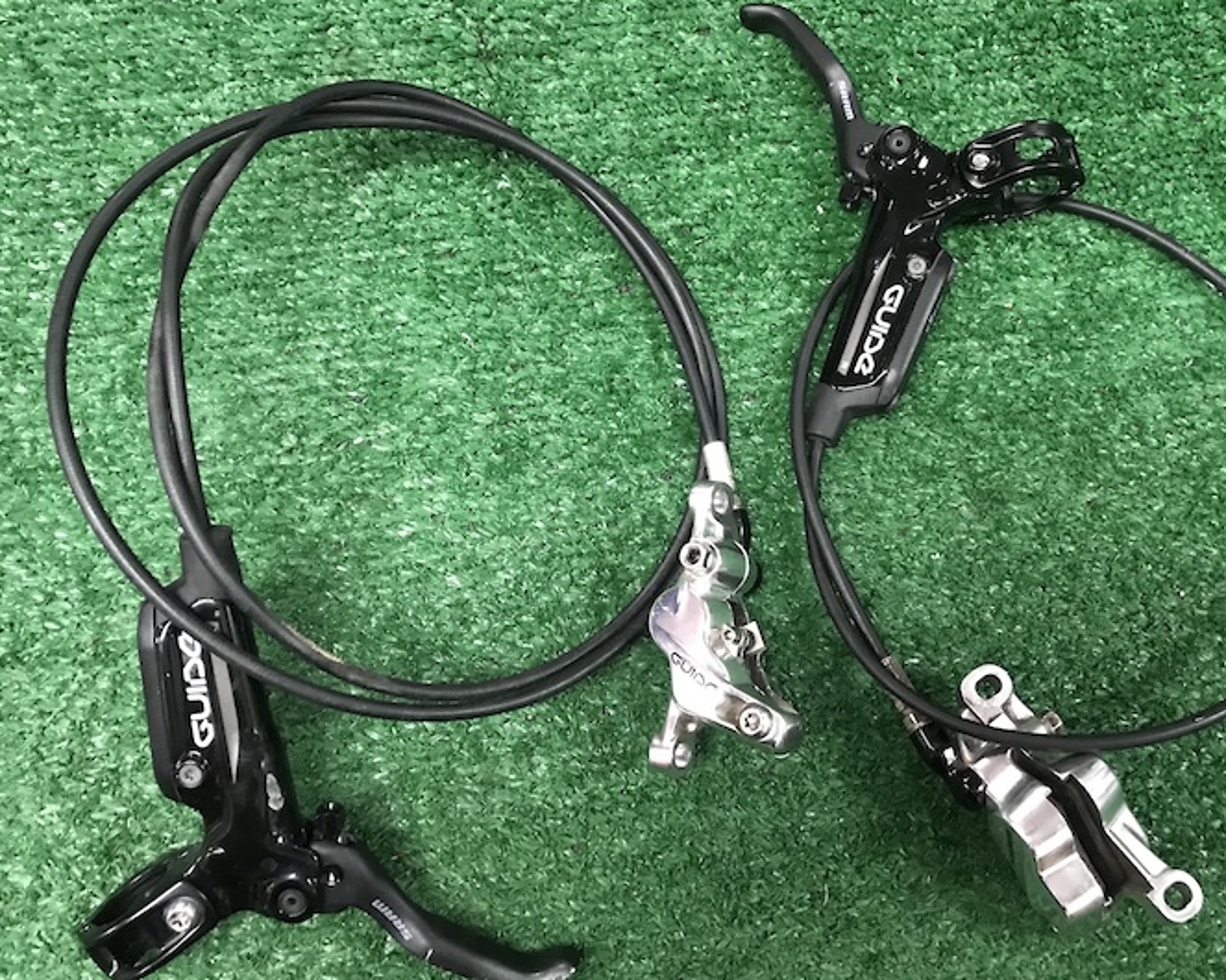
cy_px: 472
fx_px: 1197
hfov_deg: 54.1
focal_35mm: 33
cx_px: 680
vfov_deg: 44.5
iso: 100
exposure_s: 1/11
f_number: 1.8
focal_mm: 3.99
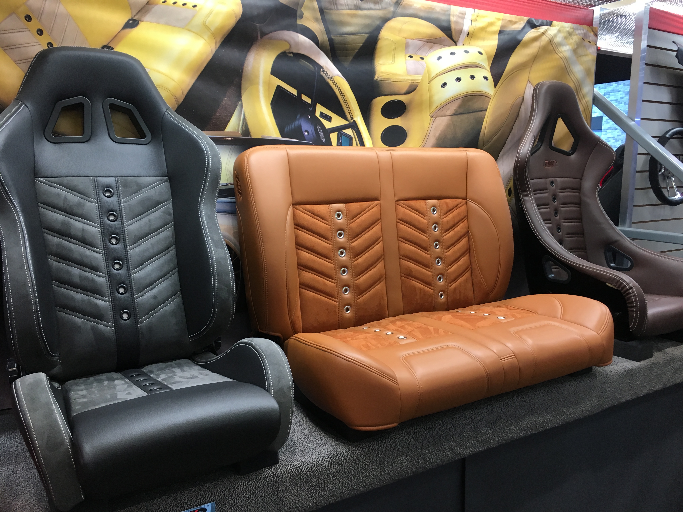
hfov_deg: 61.7
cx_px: 342
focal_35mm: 29
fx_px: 572
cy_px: 256
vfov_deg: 48.2
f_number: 2.2
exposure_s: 1/30
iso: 64
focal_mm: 4.15
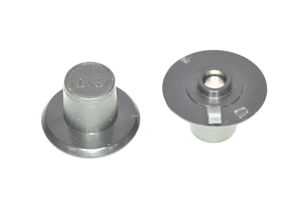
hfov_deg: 24.6
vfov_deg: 16.6
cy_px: 101
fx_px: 694
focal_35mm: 82
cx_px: 152
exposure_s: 1/25
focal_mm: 55
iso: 800
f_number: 5.6
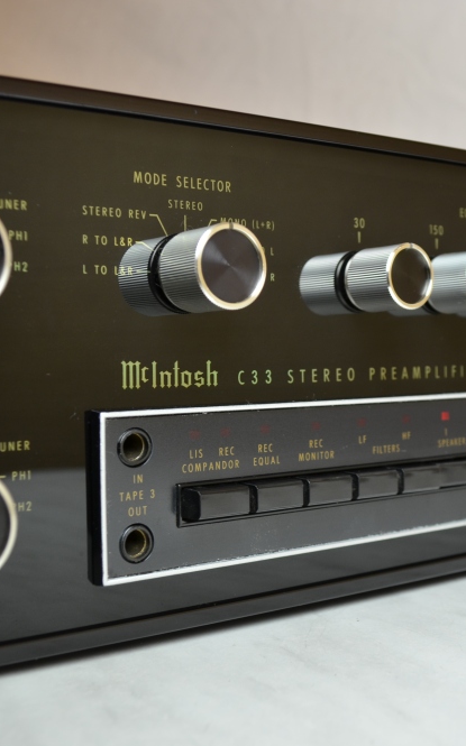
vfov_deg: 42.7
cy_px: 371
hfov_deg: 27.4
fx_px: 956
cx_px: 238
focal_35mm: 47
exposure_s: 1/25
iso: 200
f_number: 5
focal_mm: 20
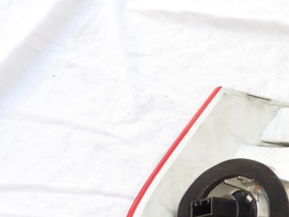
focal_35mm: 64
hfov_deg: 25.9
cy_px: 152
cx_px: 376
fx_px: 534
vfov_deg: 22.8
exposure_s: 1/100
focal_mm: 4.3
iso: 160
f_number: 3.5
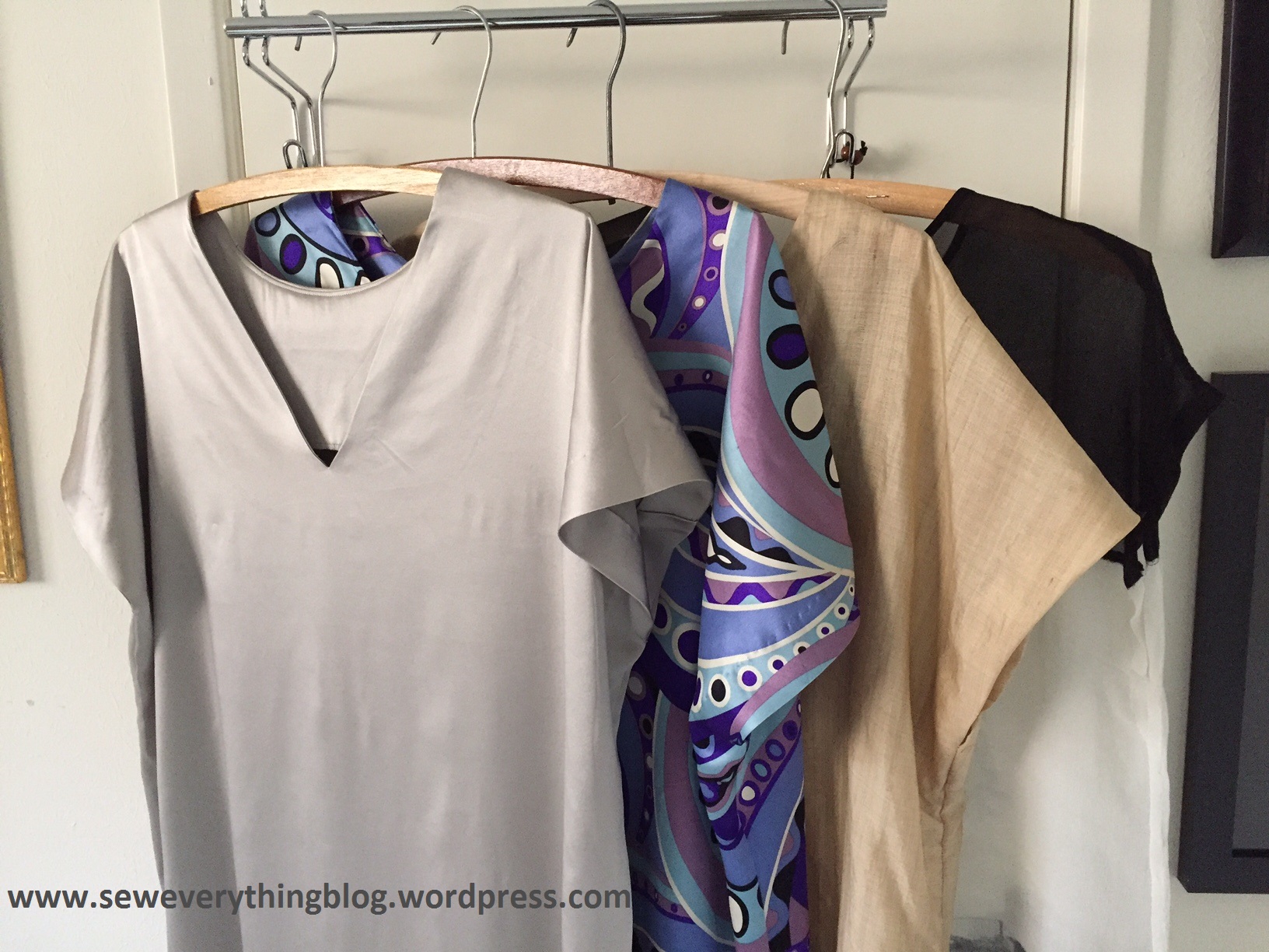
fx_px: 1063
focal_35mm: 29
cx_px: 634
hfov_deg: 61.7
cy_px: 476
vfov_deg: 48.2
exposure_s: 1/30
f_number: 2.2
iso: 250
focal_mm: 4.15
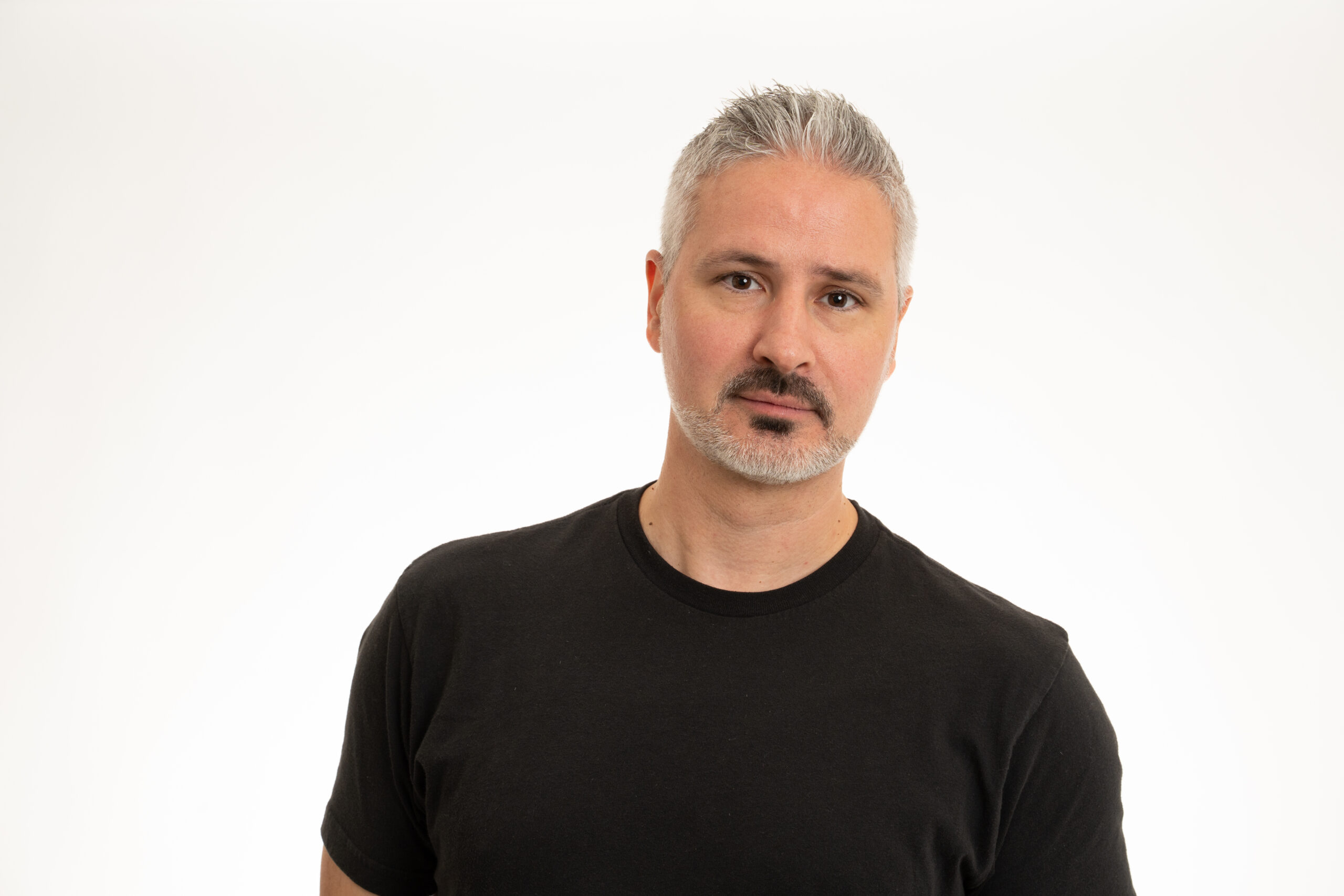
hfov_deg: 27.0
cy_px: 448
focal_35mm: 75
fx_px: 2800
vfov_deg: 18.2
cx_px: 672
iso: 800
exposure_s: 1/125
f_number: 10
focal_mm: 75
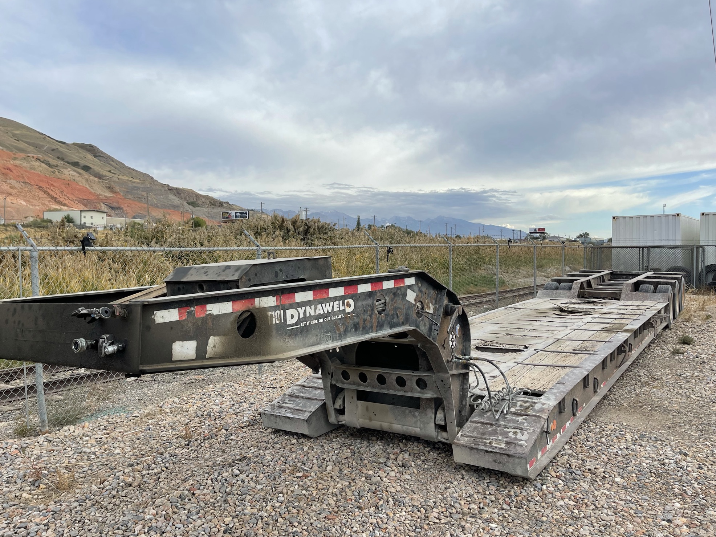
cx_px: 349
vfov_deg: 51.4
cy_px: 264
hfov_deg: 65.3
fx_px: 558
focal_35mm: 27
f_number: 1.6
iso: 32
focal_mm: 5.1
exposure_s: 1/3788
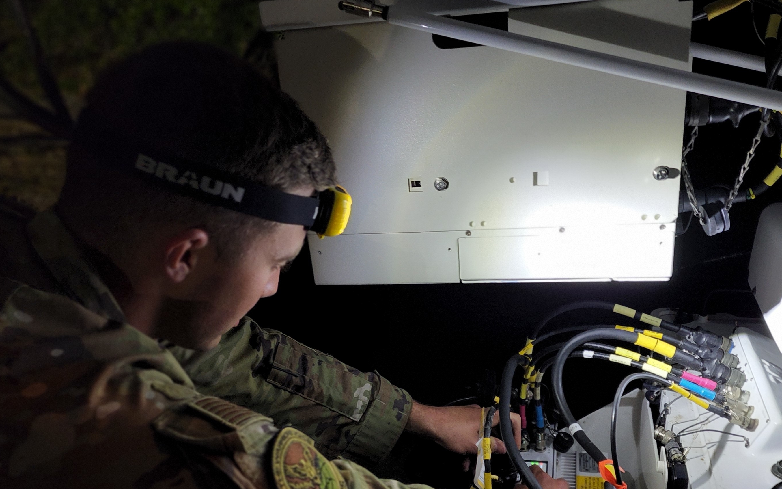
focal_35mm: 36
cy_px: 348
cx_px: 378
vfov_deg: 34.8
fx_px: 767
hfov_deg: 54.0
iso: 400
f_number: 1.8
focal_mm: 6.4
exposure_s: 1/13
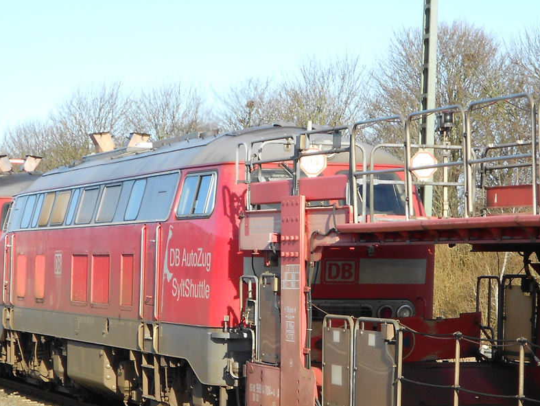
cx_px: 272
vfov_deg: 10.6
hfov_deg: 14.2
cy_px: 364
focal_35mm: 139
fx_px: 2169
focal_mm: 13.5
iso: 80
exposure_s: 1/160
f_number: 5.8
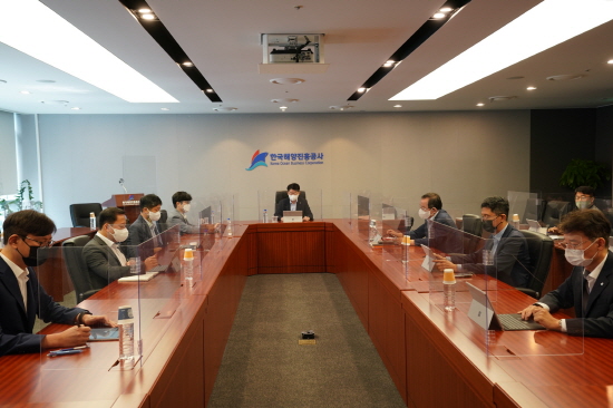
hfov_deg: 55.8
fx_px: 579
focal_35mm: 34
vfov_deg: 38.8
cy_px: 204
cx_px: 306
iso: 1000
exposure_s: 1/160
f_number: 4
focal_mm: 34
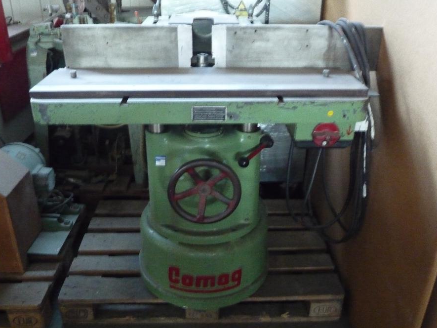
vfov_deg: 41.8
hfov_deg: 54.0
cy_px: 165
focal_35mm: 34
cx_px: 219
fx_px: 429
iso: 800
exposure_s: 1/13
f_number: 3.6
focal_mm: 5.8
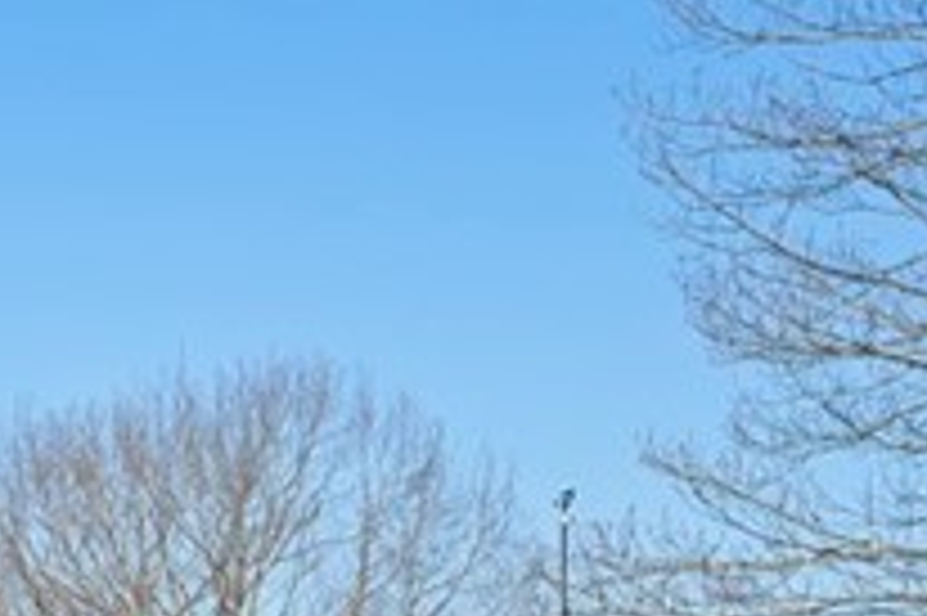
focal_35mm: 135
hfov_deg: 14.6
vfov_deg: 9.8
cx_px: -261
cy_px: 976
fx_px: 3464
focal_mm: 25.5
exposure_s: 1/250
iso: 400
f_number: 8
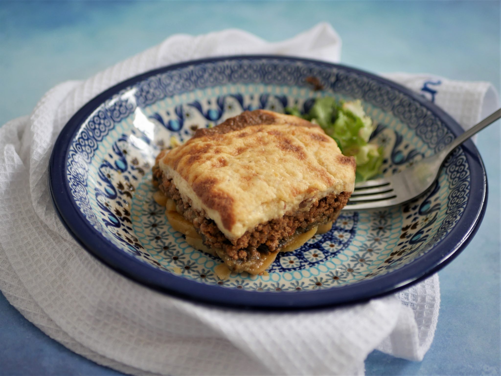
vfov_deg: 29.1
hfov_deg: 38.2
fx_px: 724
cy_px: 188
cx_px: 250
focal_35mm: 50
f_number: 1.8
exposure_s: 1/160
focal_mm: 25
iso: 200
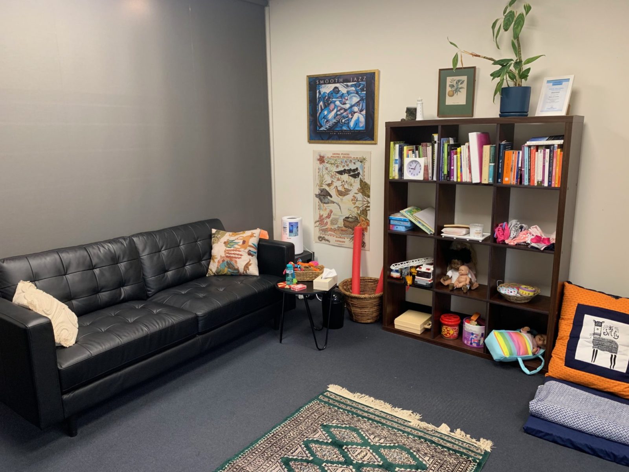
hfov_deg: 67.3
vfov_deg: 53.1
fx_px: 472
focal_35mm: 26
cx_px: 314
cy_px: 236
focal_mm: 4.25
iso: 100
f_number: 1.8
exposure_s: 1/50
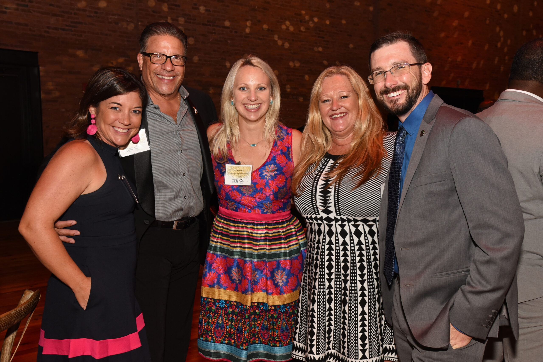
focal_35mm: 38
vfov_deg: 35.1
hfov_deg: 50.7
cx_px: 272
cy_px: 181
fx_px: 573
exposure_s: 1/100
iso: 2000
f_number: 9
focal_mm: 38
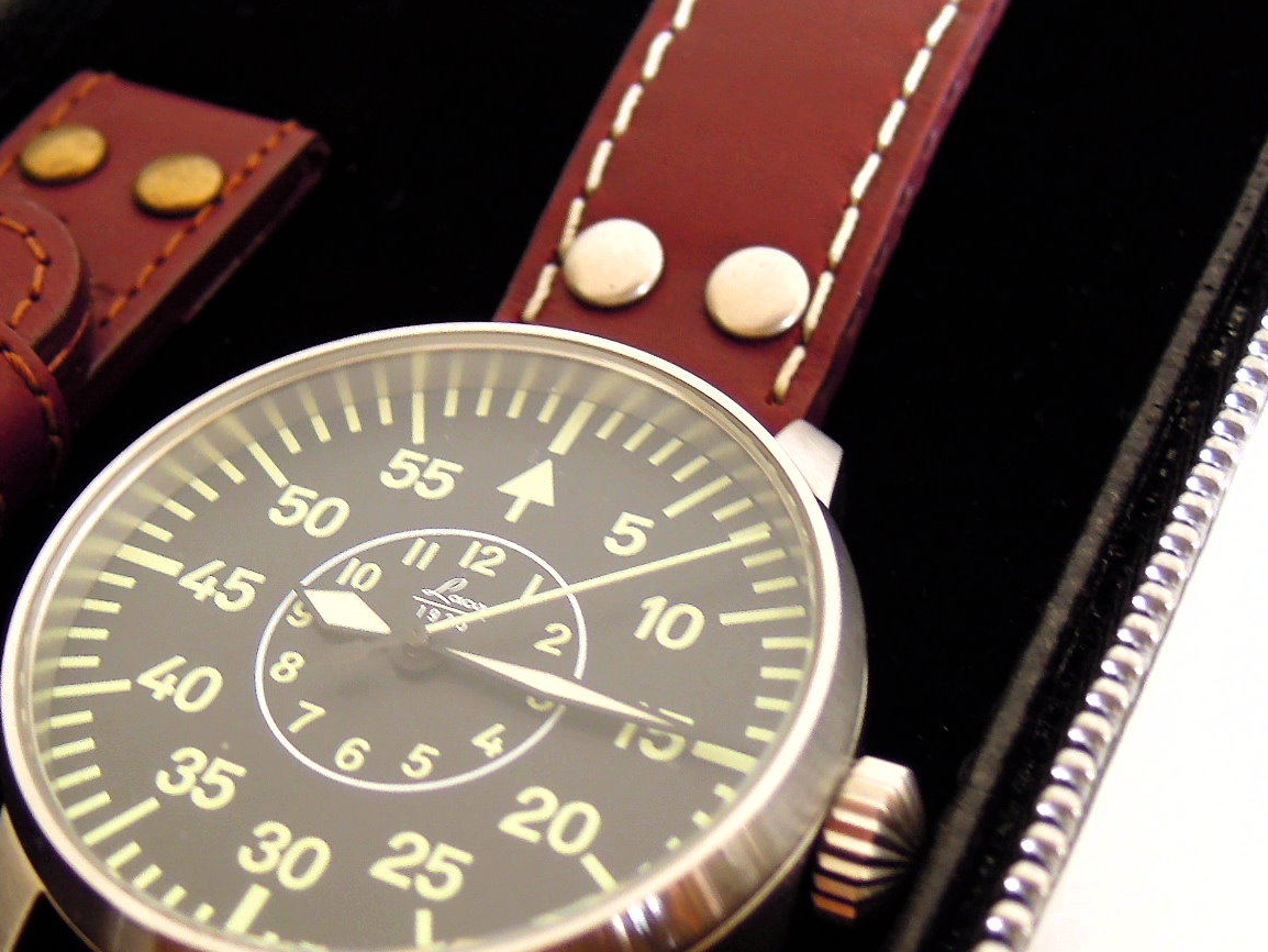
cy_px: 591
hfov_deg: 34.6
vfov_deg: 26.5
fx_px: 2015
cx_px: 421
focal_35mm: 55
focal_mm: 5.5
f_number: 2.1
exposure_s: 1/6
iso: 160
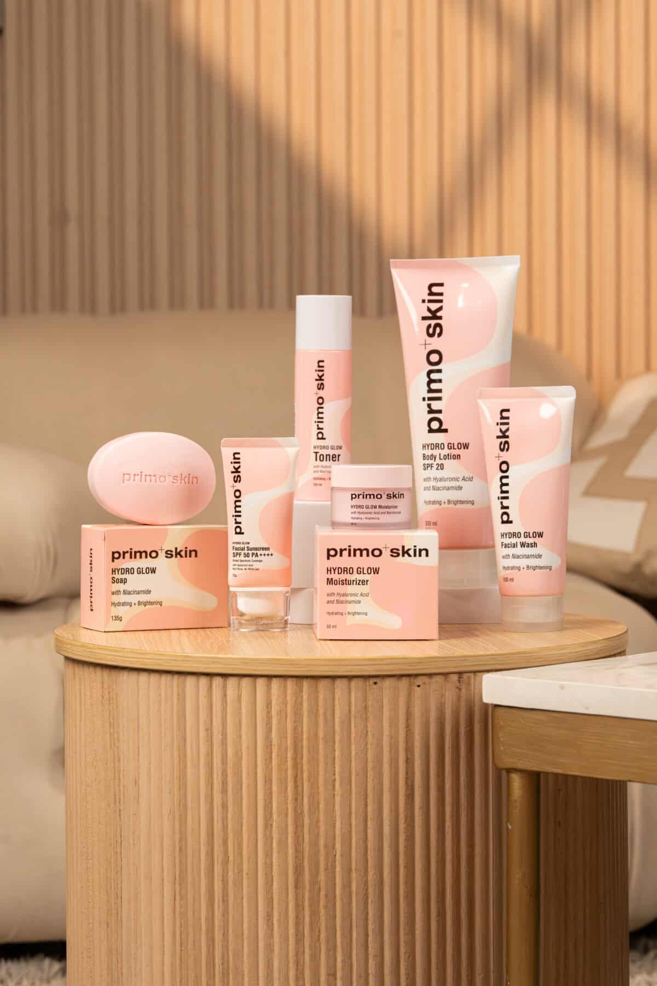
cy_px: 493
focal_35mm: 103
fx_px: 2819
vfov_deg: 19.8
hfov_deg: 13.3
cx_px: 328
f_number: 8
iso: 4000
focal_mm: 103
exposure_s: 1/250
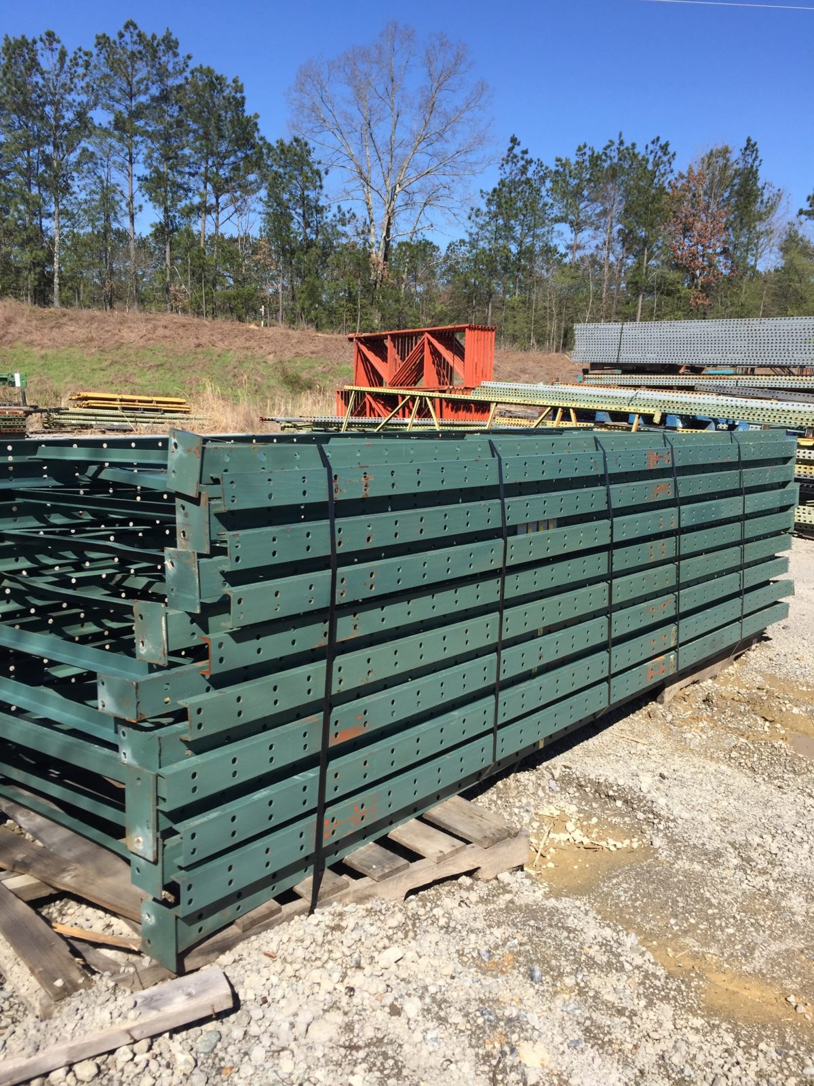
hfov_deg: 48.2
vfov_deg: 61.7
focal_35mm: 29
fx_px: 909
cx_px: 407
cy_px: 543
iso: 32
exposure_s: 1/1464
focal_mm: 4.15
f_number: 2.2
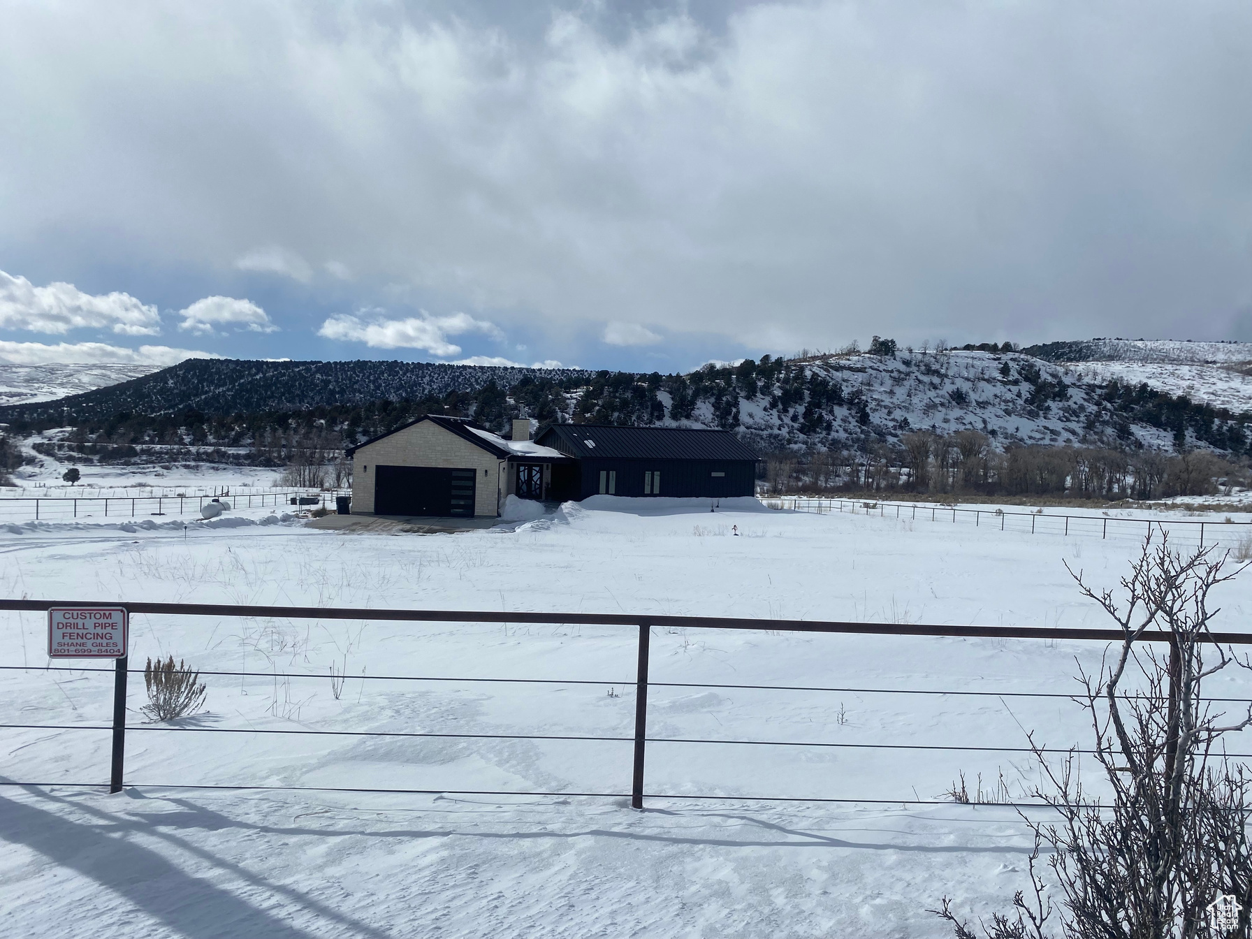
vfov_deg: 53.1
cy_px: 470
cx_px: 626
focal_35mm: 26
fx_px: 940
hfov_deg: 67.3
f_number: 1.8
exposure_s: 1/12658
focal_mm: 4.25
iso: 32
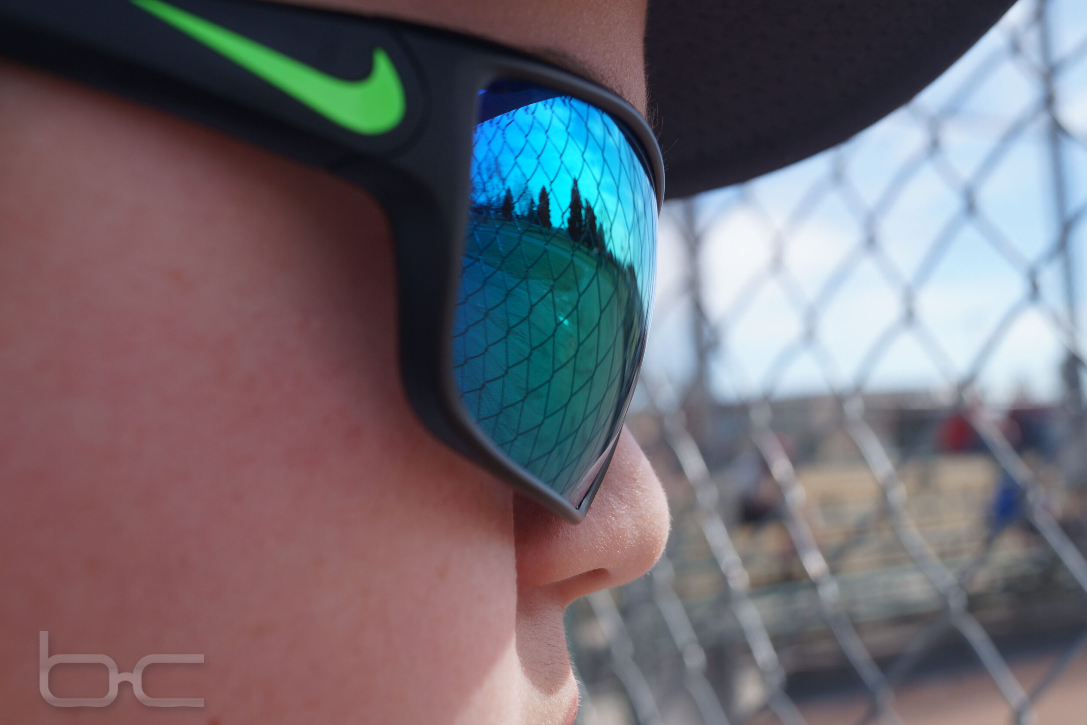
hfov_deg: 42.7
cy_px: 362
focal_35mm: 46
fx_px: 1389
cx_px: 541
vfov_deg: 29.2
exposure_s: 1/200
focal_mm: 30
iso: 100
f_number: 8
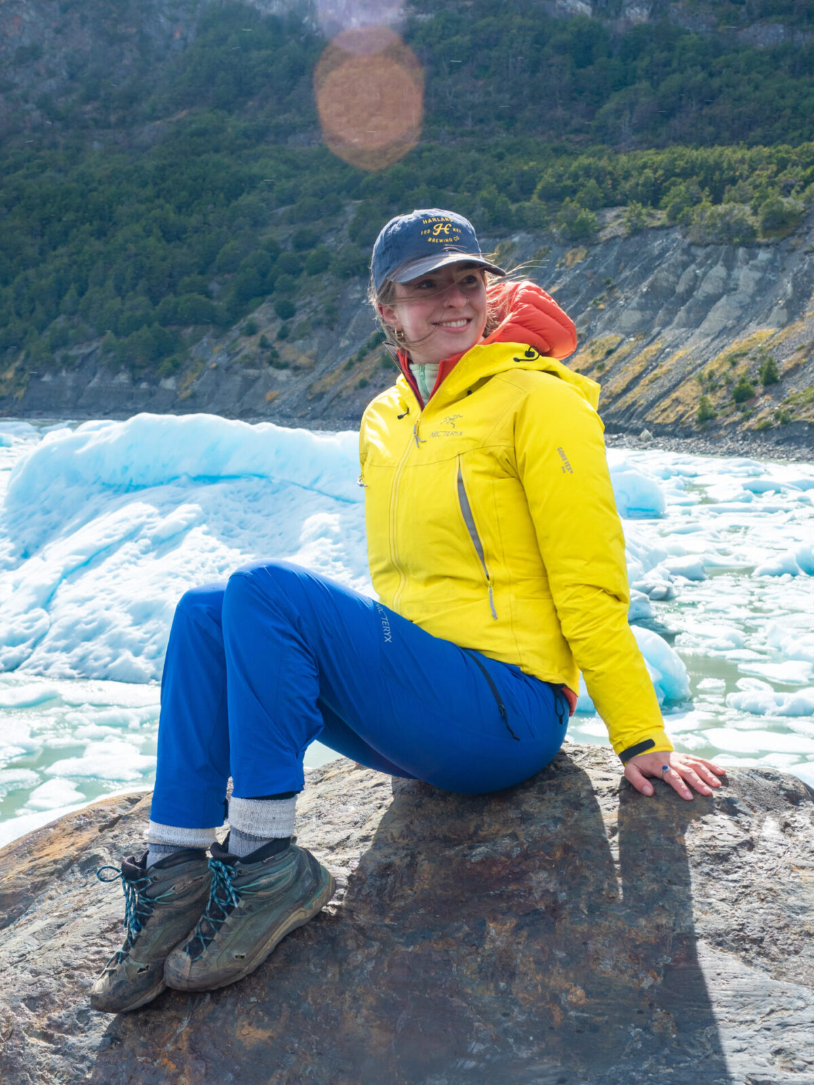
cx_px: 407
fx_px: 1630
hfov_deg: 28.0
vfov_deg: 36.8
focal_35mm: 52
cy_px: 542
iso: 200
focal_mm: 26
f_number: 6.3
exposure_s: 1/400
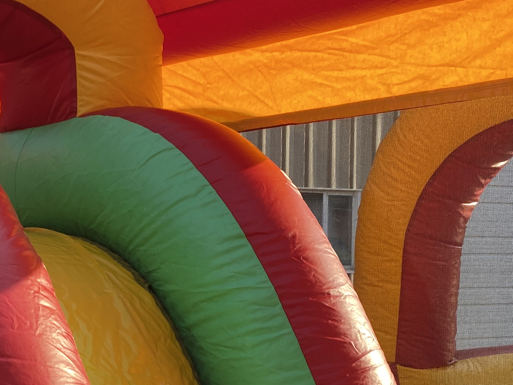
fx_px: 934
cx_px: -42
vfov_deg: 22.7
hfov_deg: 28.2
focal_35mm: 63
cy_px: 351
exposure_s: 1/288
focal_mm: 4.25
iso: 32
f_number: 1.8
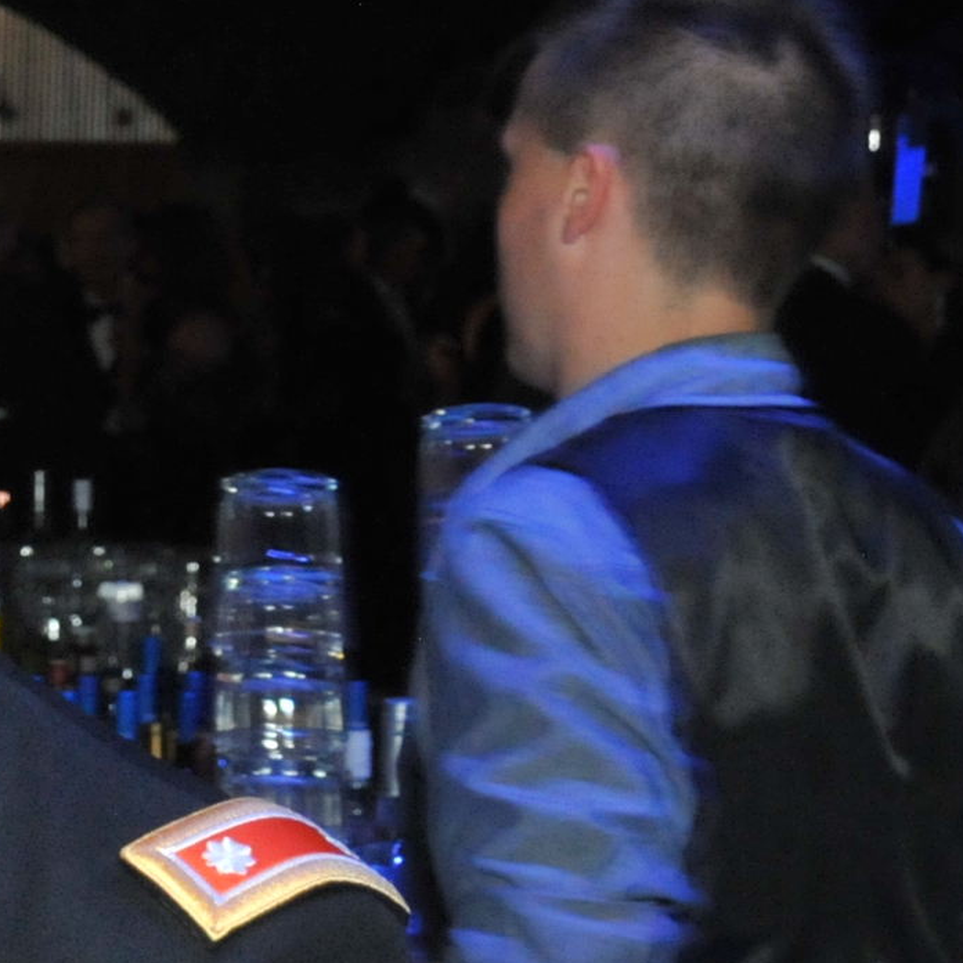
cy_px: 699
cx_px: -1022
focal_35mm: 153
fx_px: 4816
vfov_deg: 11.4
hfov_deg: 10.4
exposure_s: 1/80
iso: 1600
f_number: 6.3
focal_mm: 26
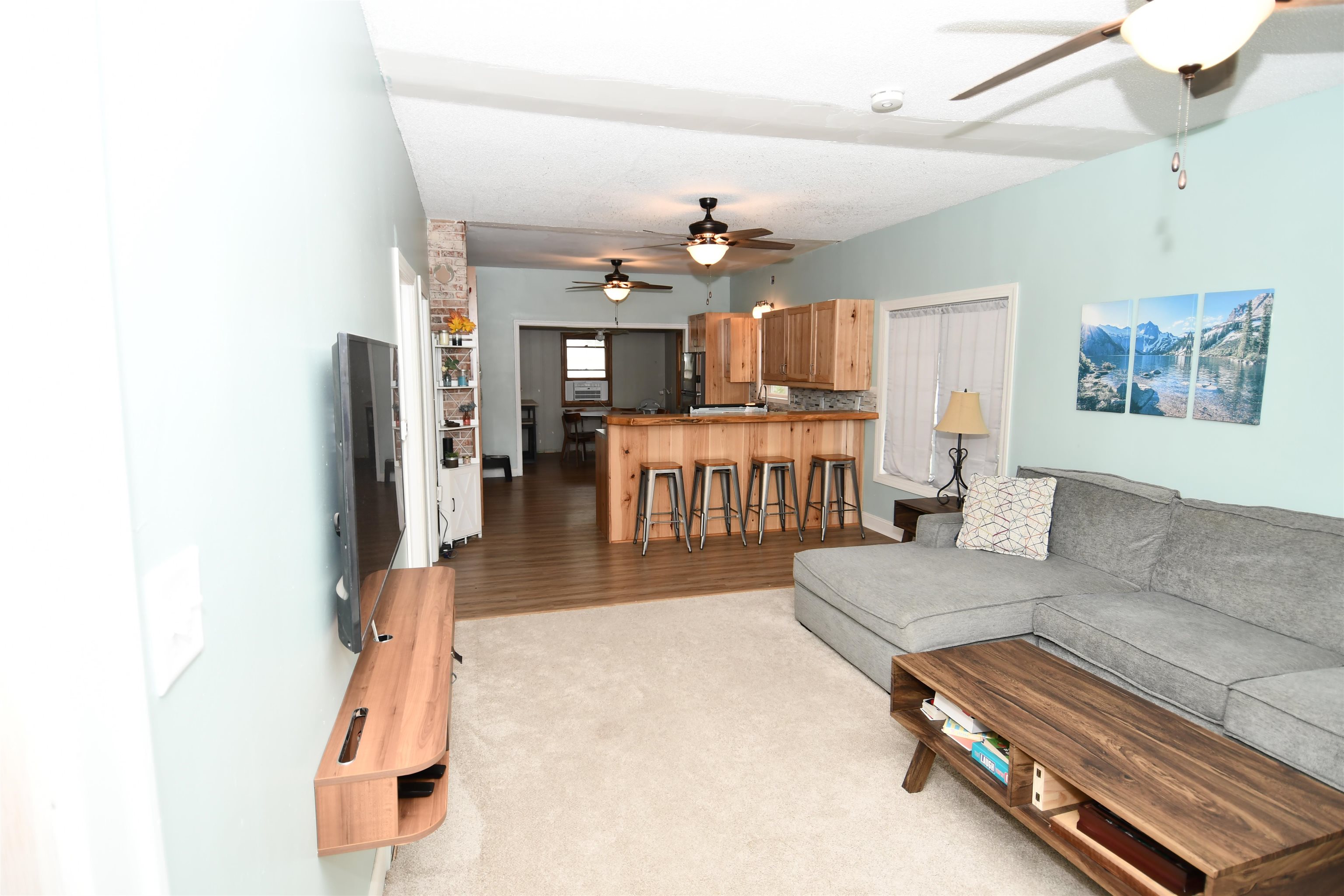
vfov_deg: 67.4
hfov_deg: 90.0
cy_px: 448
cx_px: 672
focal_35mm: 18
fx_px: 672
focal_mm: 12
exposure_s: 1/60
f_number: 5
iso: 200
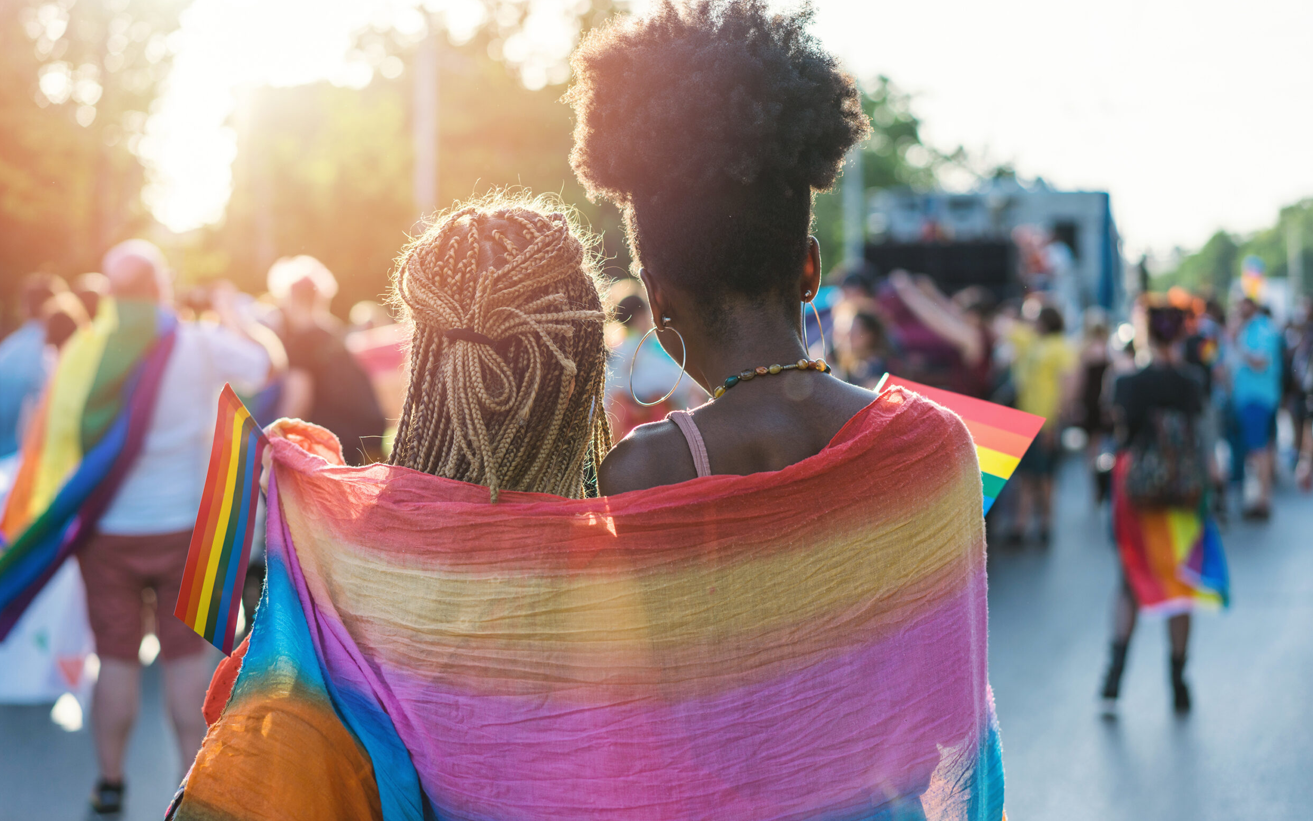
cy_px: 426
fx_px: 2075
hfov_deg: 35.1
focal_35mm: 58
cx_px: 636
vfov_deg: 22.4
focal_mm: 55
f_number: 2.5
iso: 100
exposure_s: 1/800
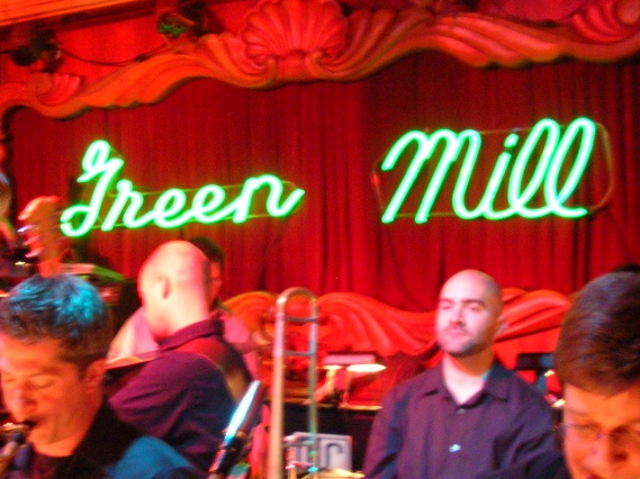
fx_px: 1164
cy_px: 354
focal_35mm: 63
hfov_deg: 30.7
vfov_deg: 23.1
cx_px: 256
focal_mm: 5.8
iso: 200
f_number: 2.8
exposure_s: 1/1.5
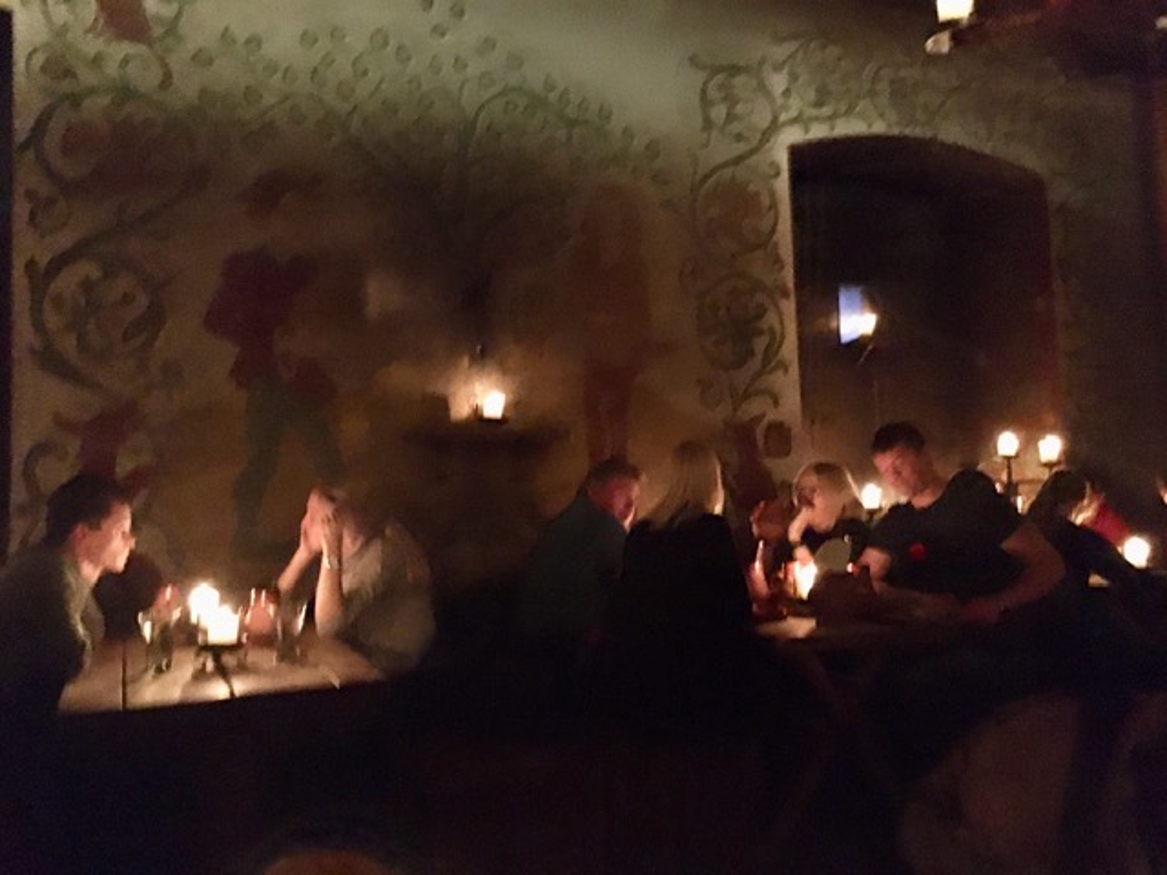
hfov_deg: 61.7
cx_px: 584
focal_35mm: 29
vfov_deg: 48.2
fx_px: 978
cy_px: 438
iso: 2000
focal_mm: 4.15
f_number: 2.2
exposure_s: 1/17
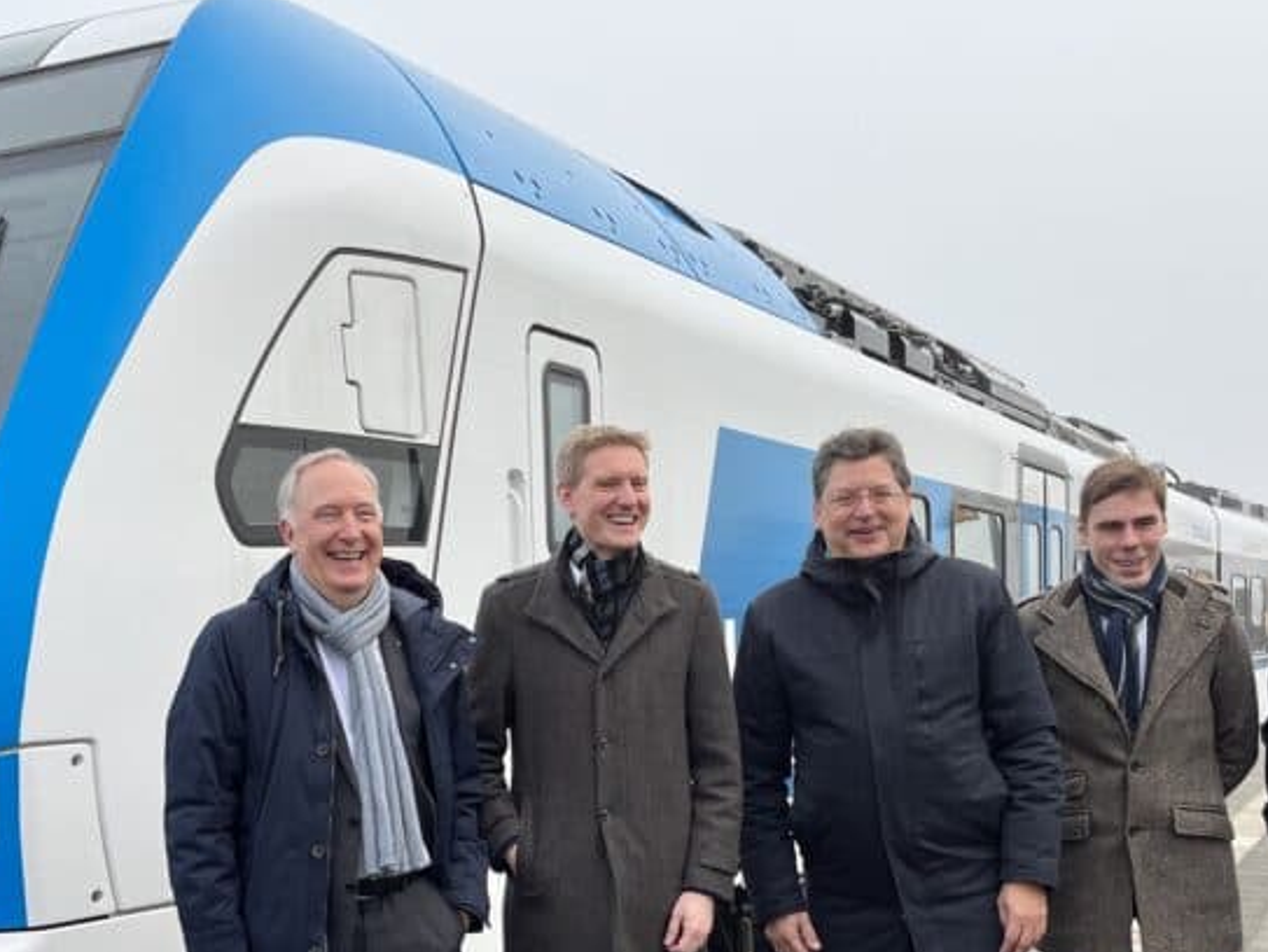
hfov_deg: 38.8
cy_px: 747
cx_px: 532
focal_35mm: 49
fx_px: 1796
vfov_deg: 29.1
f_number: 1.6
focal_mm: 5.1
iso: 50
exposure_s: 1/524
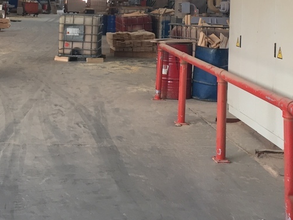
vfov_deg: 20.5
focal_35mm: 69
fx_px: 584
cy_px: -12
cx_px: 94
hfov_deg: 28.0
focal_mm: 4.15
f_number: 2.2
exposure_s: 1/33
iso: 32
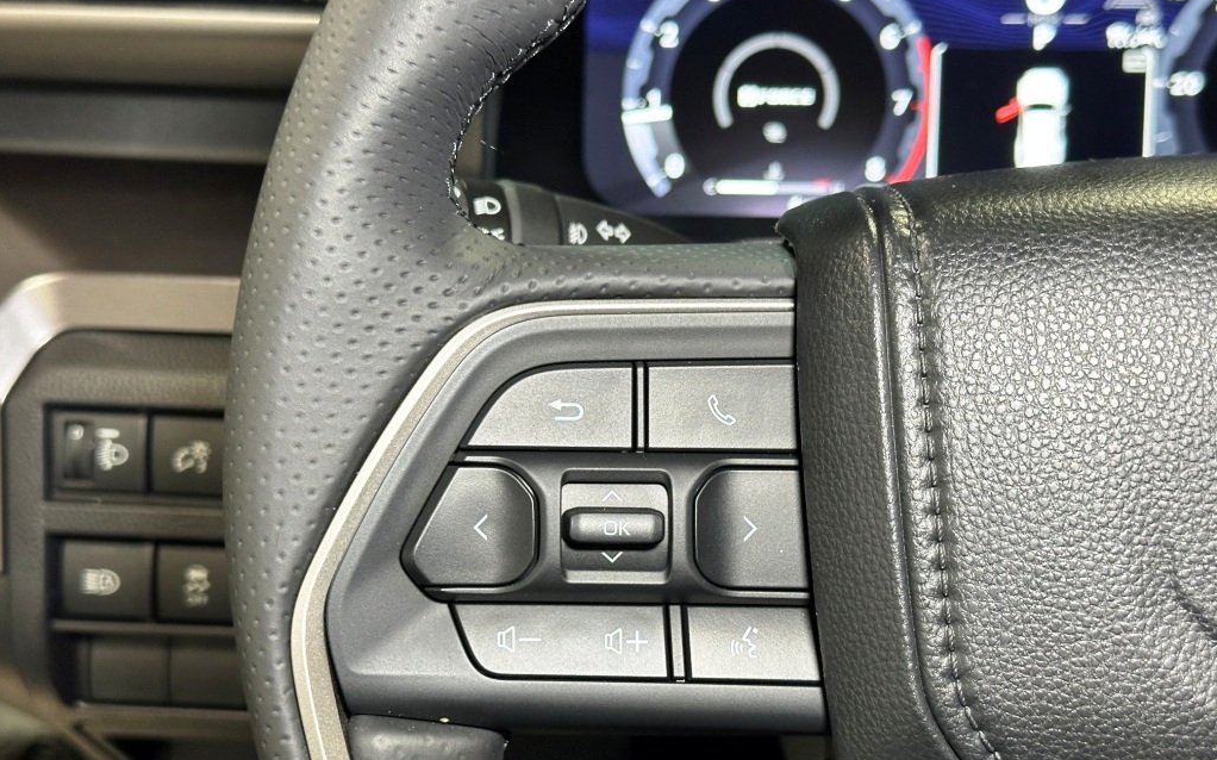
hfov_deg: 39.6
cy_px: 448
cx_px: 608
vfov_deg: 25.3
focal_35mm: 51
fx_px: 1691
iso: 320
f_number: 1.78
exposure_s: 1/40
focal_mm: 6.86
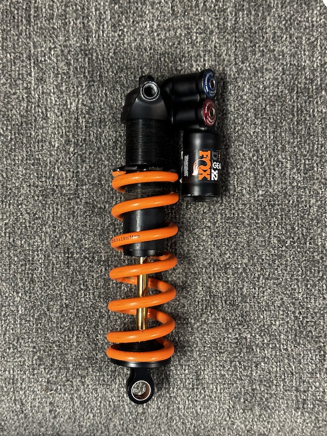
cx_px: 164
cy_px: 218
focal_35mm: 48
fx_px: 605
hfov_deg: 30.3
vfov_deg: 39.7
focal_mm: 6.86
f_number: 1.78
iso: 500
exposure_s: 1/40
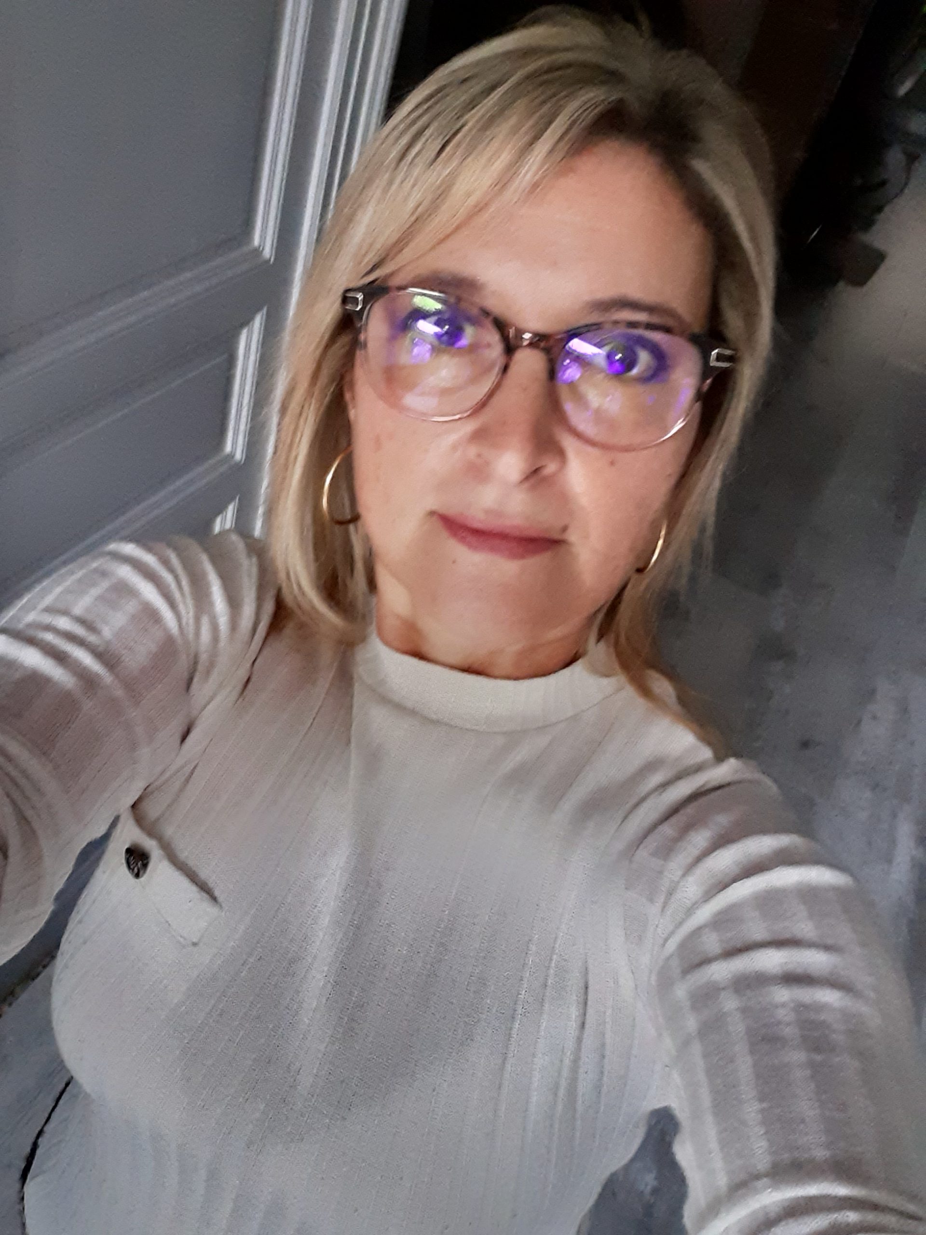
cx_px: 463
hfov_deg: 45.4
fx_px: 1106
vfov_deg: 58.4
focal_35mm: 31
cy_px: 618
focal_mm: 2.61
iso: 500
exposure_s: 1/17
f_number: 2
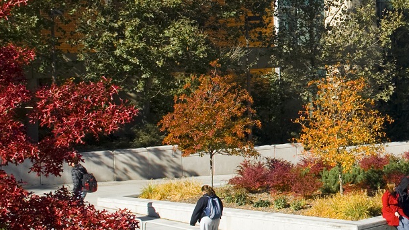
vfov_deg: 12.9
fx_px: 1008
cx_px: 457
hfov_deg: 21.7
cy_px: 26
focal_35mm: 93
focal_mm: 20
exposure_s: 1/320
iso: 100
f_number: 5.6
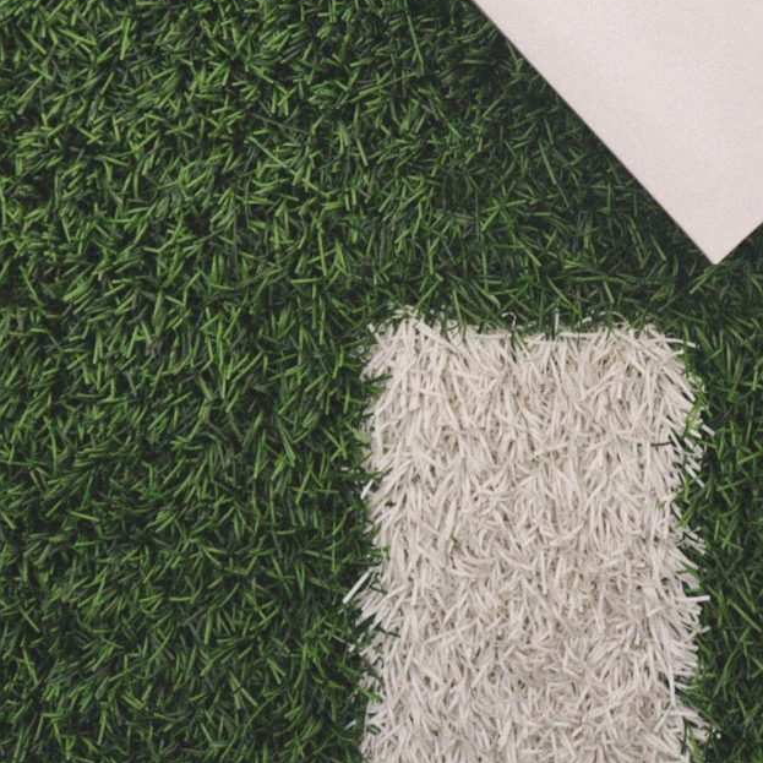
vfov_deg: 24.1
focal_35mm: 67
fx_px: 1671
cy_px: -77
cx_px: 606
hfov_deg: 25.3
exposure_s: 1/160
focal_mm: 32
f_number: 4
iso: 250
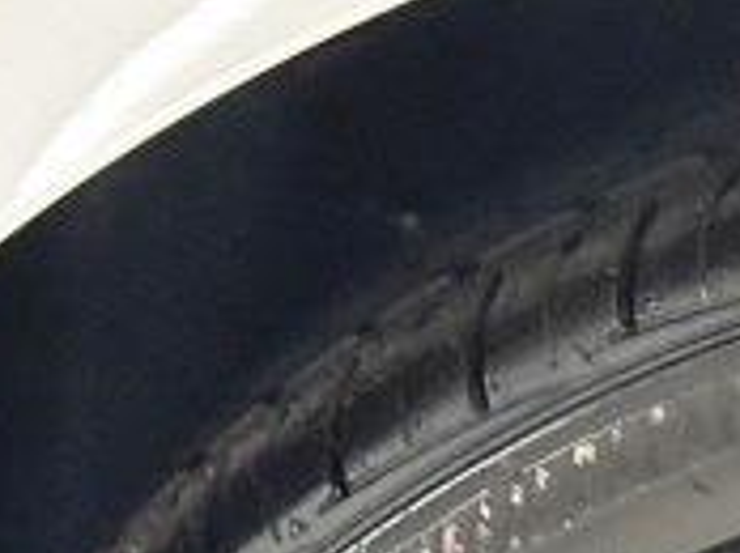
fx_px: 6041
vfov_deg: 5.0
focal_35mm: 283
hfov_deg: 6.9
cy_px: 1557
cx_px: 1170
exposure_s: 1/30
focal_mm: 6.86
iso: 640
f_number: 1.78
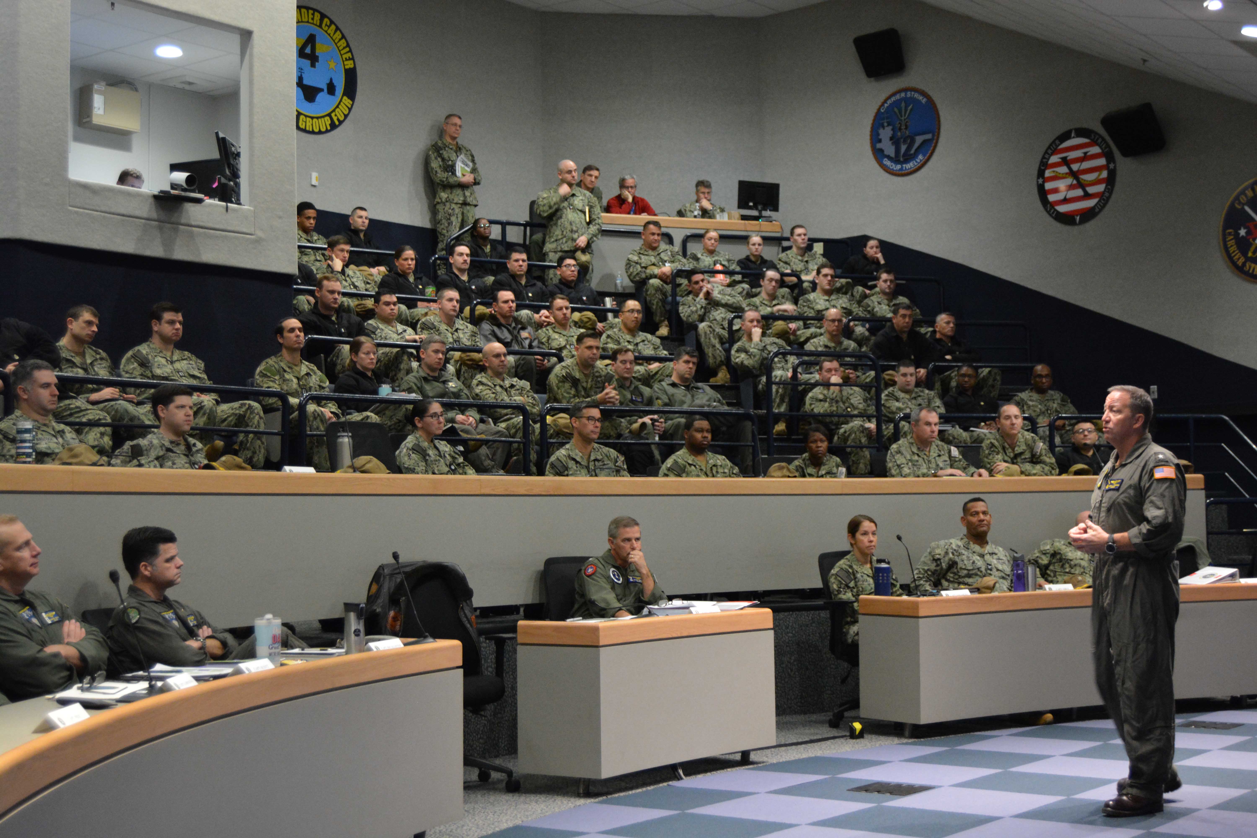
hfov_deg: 38.9
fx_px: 1781
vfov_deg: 26.5
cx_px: 628
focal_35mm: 51
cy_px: 419
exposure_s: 1/30
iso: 2500
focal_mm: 34
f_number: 4.5
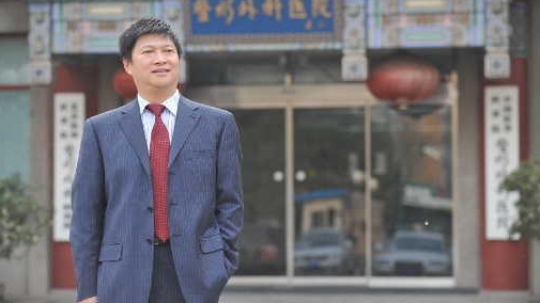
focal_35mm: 127
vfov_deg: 9.5
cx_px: 269
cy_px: 134
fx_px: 1818
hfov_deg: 16.9
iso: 1600
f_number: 4
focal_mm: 120
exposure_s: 1/1250
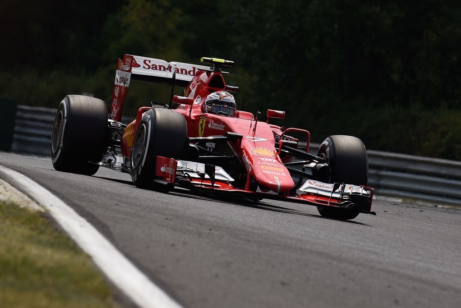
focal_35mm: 500
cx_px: 230
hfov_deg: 4.1
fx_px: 6403
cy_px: 154
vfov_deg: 2.8
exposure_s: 1/2000
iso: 500
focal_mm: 500
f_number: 10
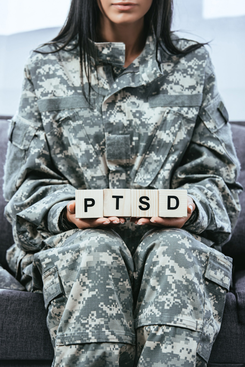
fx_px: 1479
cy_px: 184
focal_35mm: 145
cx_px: 122
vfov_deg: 14.1
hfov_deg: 9.5
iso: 250
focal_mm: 145
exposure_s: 1/200
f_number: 5.6
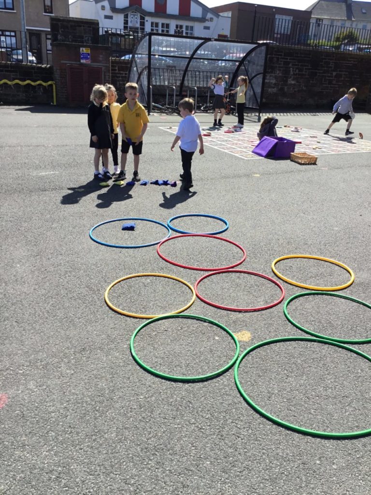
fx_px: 443
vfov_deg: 58.4
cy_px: 248
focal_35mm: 31
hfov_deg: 45.4
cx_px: 186
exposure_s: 1/754
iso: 25
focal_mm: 3.3
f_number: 2.4
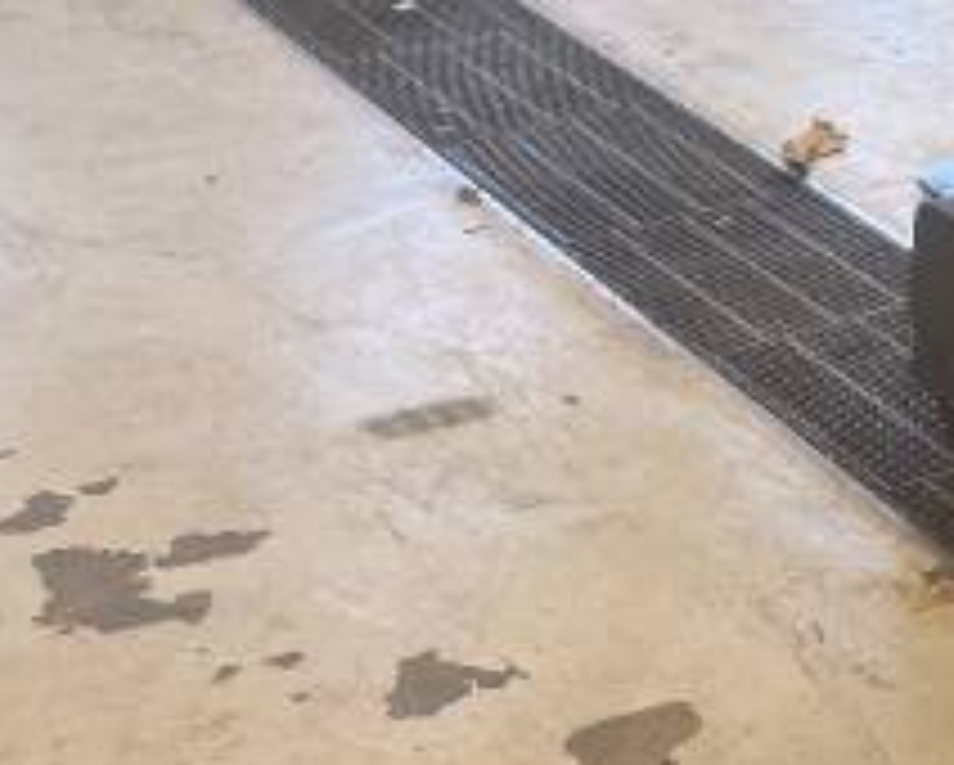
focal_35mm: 113
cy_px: -652
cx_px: 1688
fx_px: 3193
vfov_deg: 12.4
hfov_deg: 14.9
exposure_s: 1/50
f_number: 1.78
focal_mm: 6.76
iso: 125
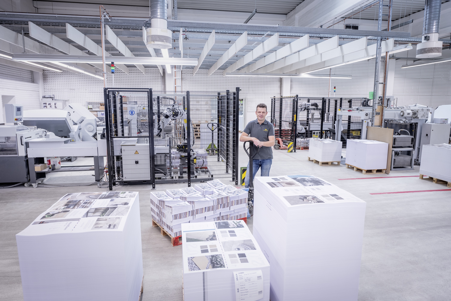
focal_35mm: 23
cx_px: 226
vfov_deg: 55.1
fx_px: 288
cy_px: 150
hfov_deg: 76.1
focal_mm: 23
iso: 400
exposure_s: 1/20
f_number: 5.6
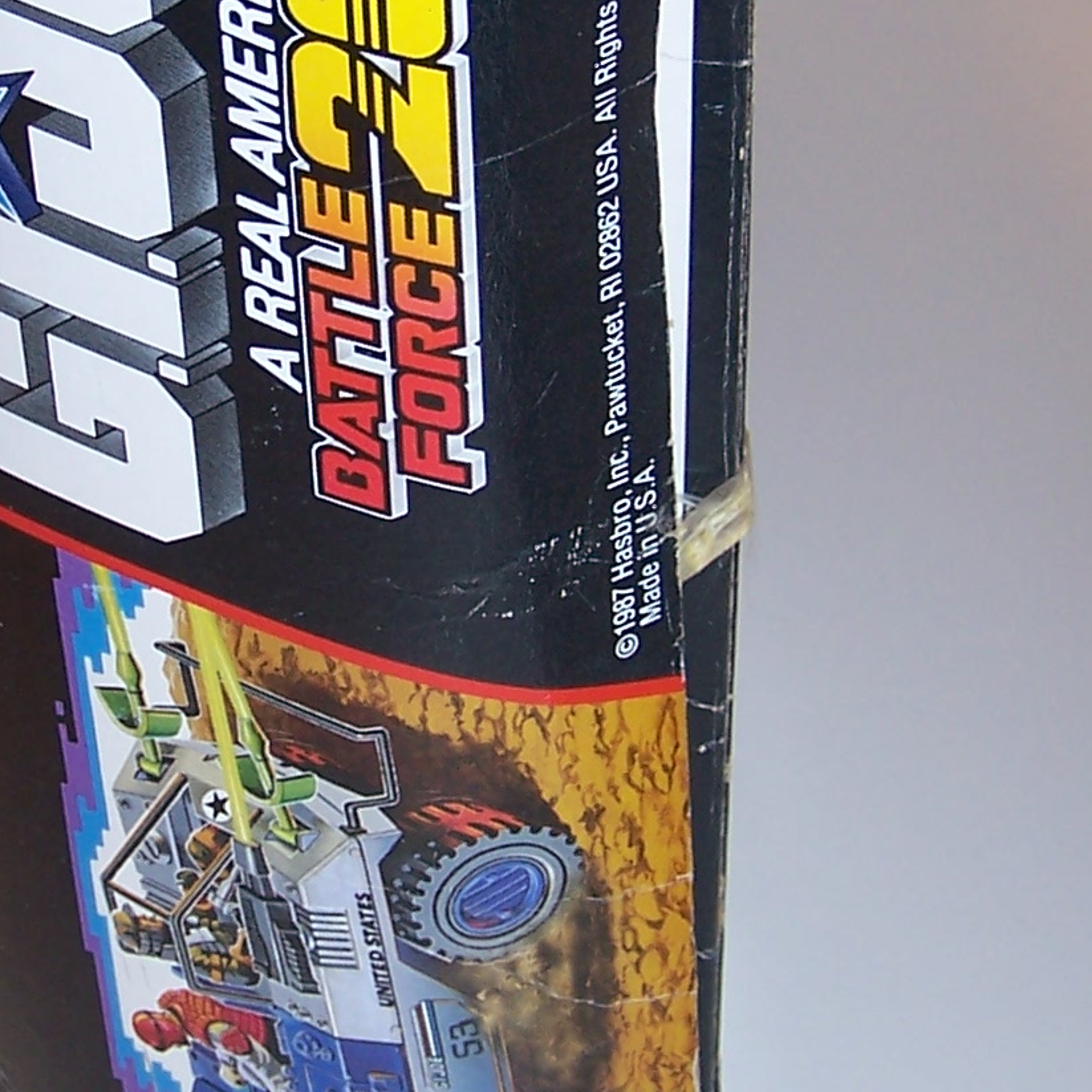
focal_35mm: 94
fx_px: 3355
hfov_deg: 18.3
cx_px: 235
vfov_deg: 18.4
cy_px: 357
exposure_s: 1/60
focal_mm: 6.3
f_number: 2.8
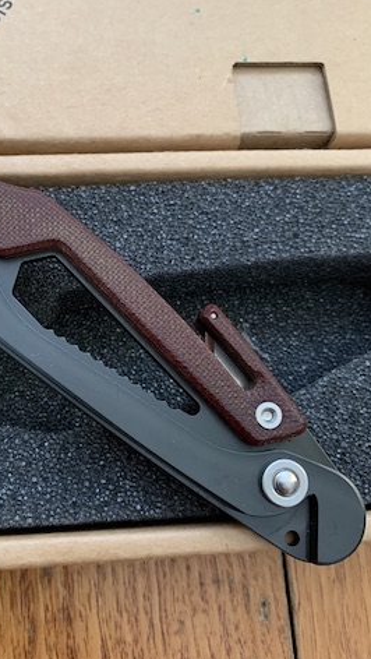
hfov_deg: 33.8
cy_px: 302
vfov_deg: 57.9
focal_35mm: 34
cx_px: 79
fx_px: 594
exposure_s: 1/43
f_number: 1.8
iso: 400
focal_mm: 4.25
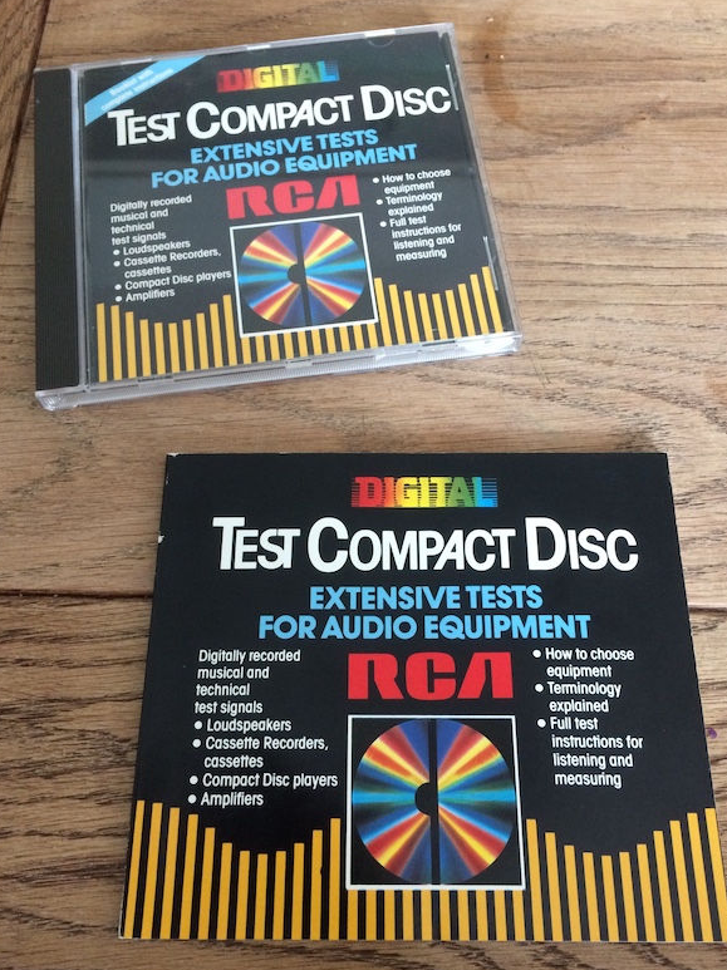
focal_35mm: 30
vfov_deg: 60.0
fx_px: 841
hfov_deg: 46.8
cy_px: 487
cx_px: 369
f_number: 2.2
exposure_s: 1/33
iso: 320
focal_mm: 4.15
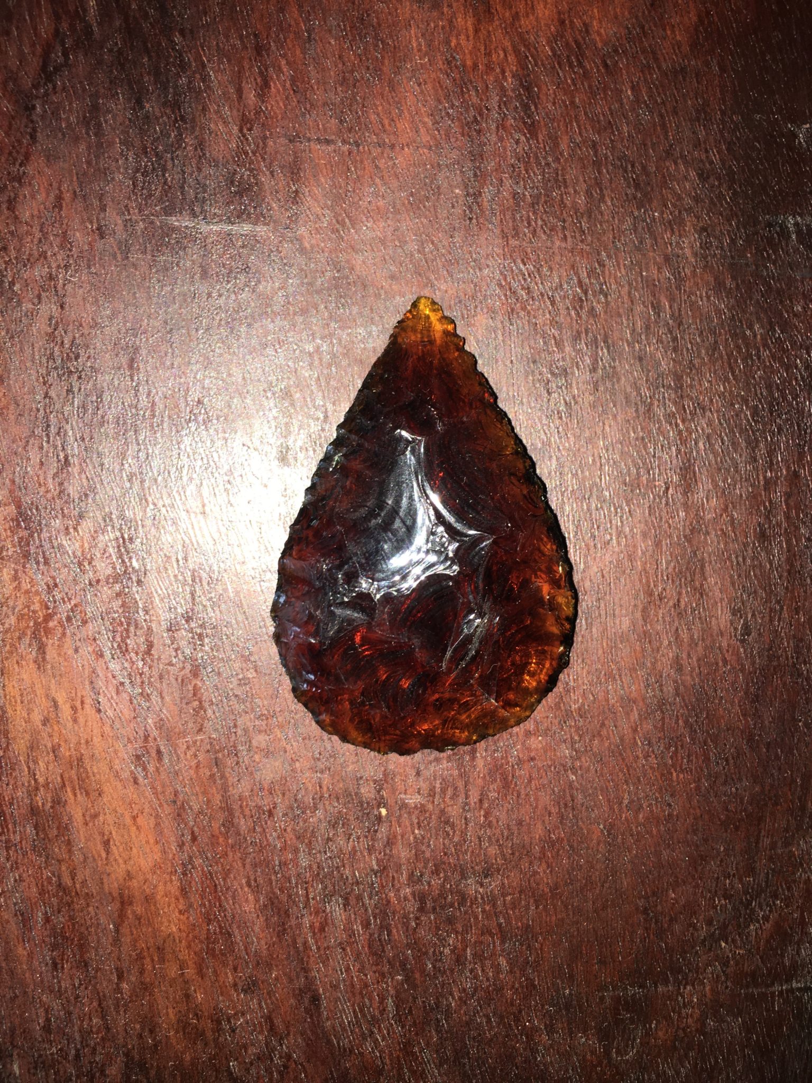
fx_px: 907
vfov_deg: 61.7
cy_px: 542
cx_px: 406
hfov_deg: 48.2
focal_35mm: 29
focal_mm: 4.15
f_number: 2.2
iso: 25
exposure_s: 1/53
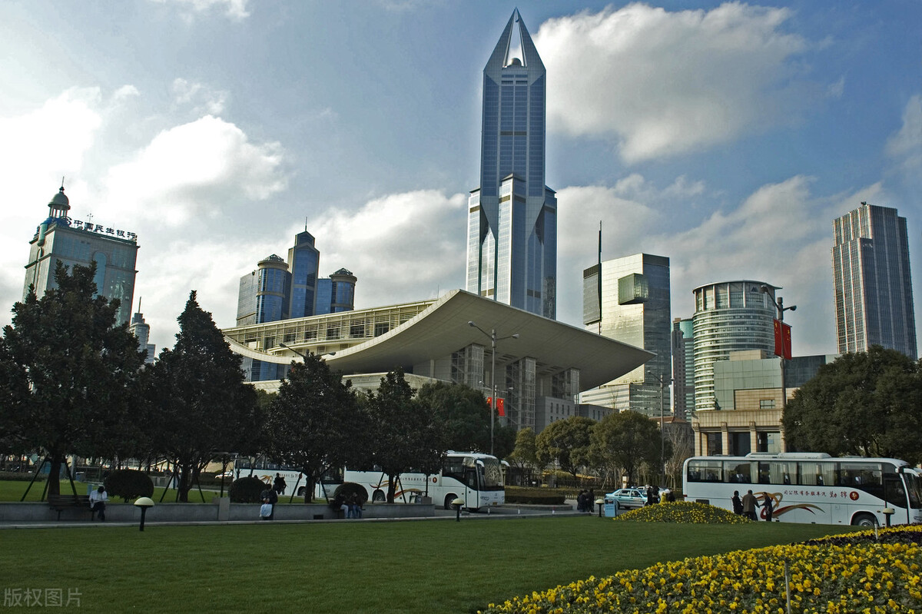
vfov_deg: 43.6
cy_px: 307
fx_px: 768
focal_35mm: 30
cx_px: 461
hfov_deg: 62.0
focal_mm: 20
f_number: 9
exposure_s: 1/400
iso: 200
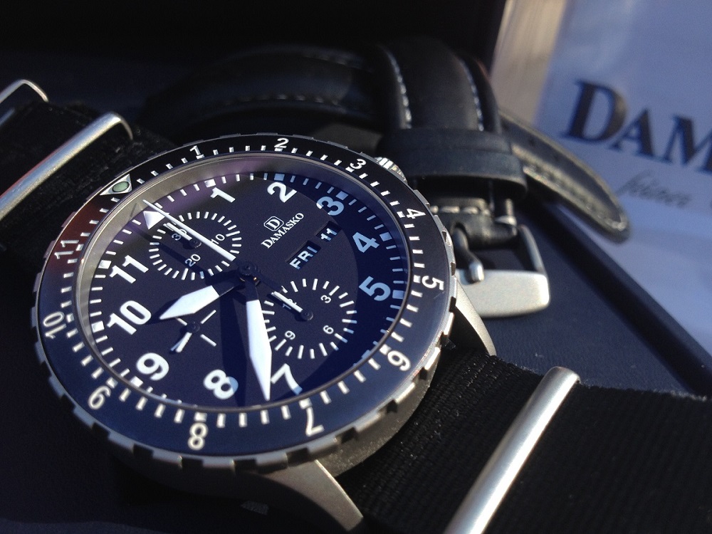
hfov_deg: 52.6
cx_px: 356
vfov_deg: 40.7
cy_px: 267
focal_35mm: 35
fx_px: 720
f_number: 2.4
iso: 50
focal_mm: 4.28
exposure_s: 1/373
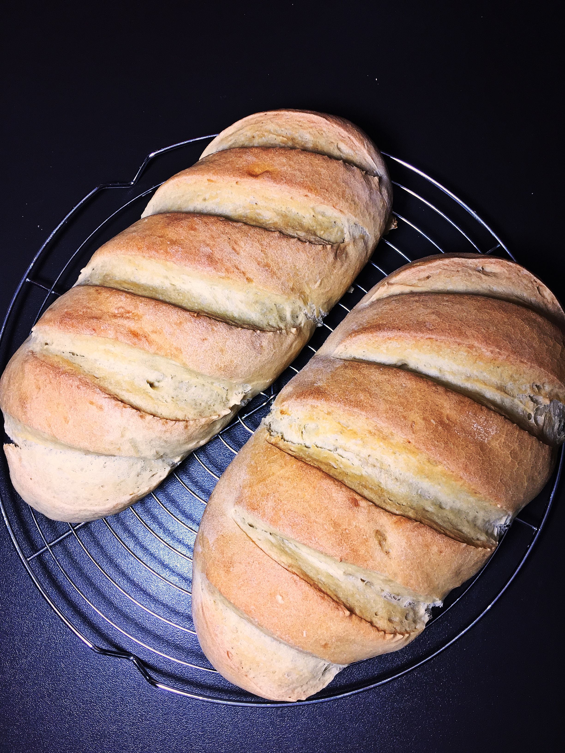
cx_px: 282
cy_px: 376
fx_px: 631
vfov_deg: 61.7
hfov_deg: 48.2
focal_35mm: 29
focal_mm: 4.15
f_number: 2.2
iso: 50
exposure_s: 1/100
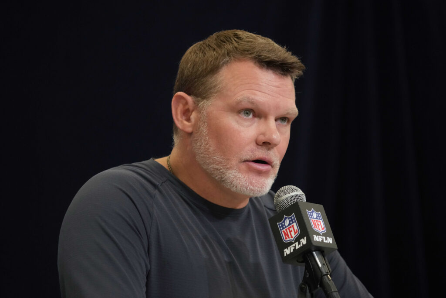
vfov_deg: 5.7
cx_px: 223
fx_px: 2974
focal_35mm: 240
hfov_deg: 8.6
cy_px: 149
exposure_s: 1/400
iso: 4000
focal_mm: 240
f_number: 6.3
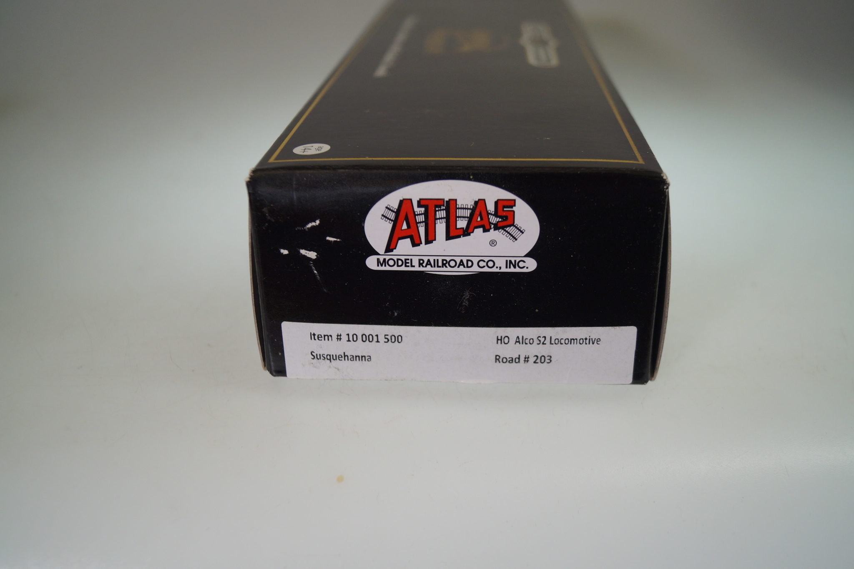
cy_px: 284
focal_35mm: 39
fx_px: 925
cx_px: 427
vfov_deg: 34.2
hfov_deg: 49.6
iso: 250
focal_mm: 26
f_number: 4
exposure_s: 1/160
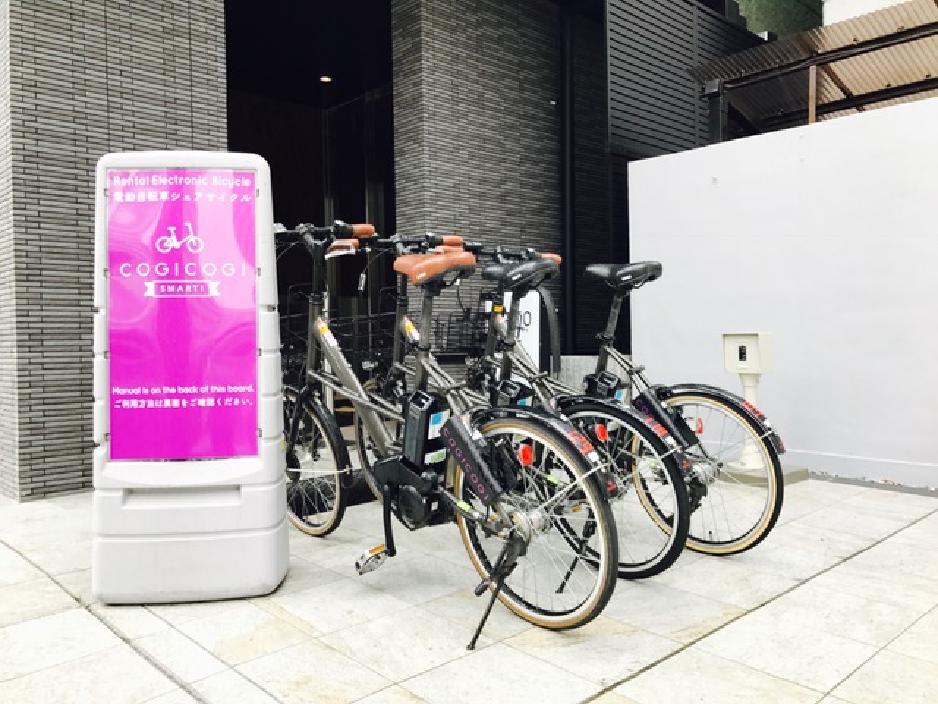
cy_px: 352
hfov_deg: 63.4
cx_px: 469
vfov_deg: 49.7
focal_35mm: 28
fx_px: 759
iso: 32
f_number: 1.8
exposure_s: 1/120
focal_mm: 3.99
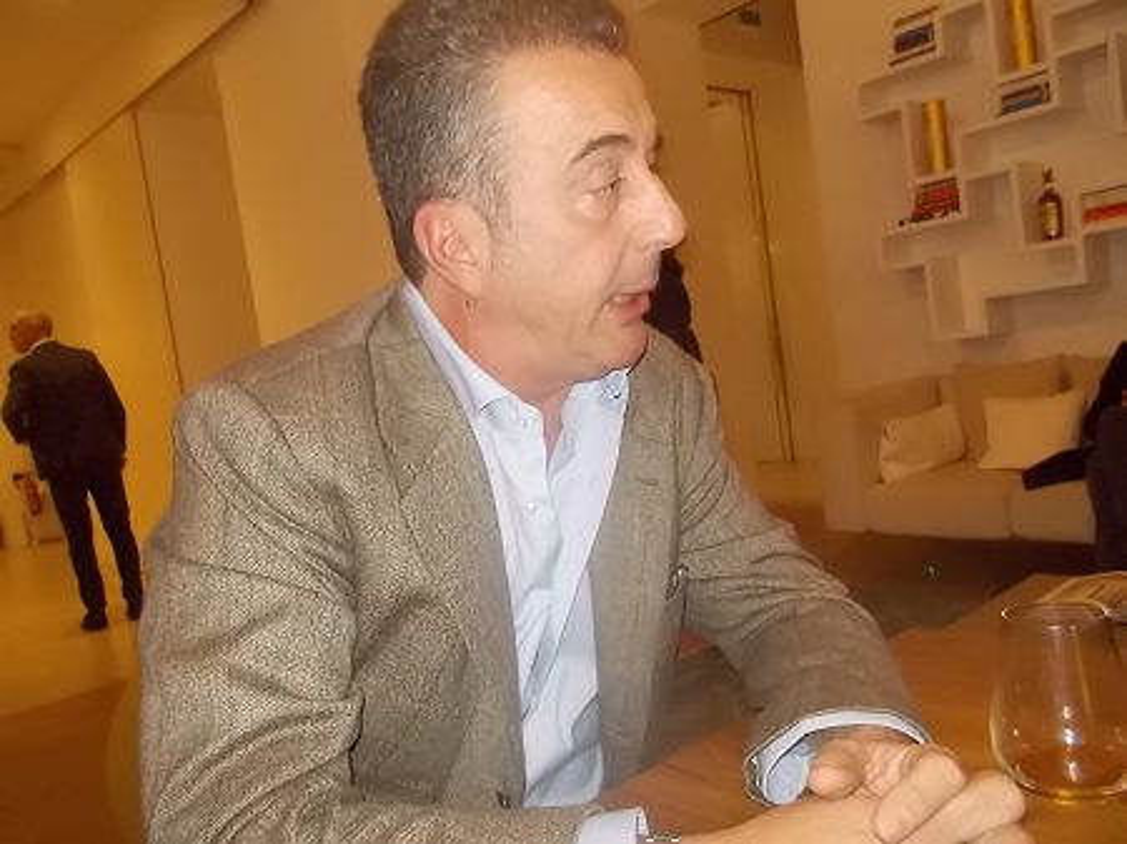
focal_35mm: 29
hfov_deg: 61.7
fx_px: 944
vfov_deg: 48.2
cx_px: 564
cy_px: 422
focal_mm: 4.1
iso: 500
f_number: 3.3
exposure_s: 1/30
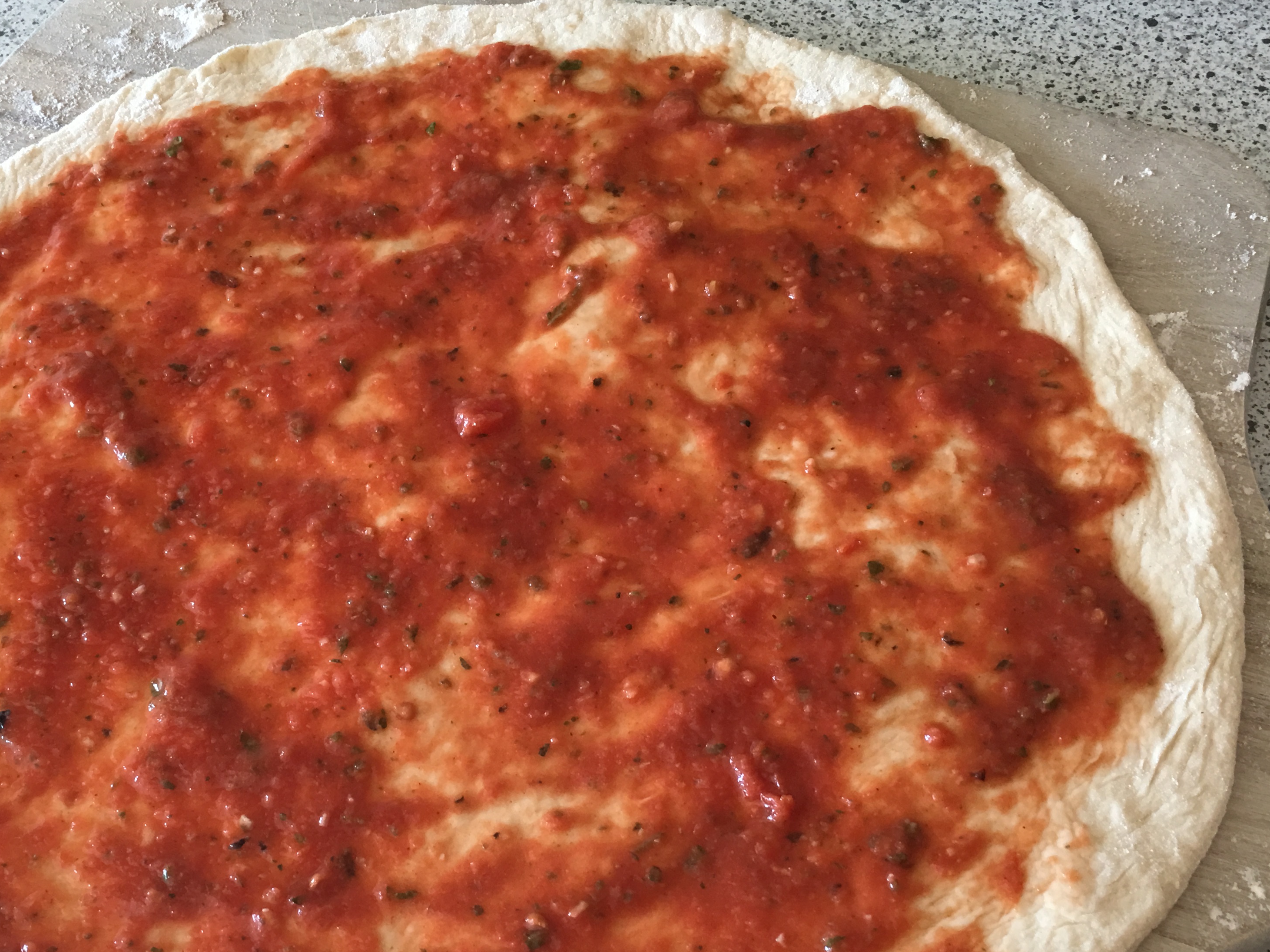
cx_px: 488
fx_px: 1467
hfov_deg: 46.4
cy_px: 610
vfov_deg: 35.7
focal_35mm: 40
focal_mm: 4.15
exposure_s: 1/33
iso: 50
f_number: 2.2
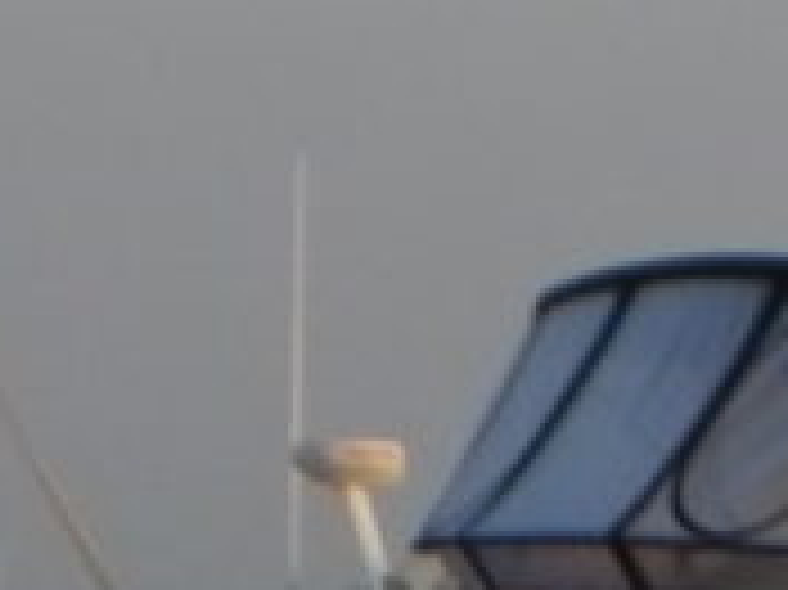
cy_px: 712
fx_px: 20405
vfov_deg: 1.7
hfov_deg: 2.2
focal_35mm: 897
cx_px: 1508
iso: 400
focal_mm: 32.6
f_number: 5
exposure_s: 1/1600
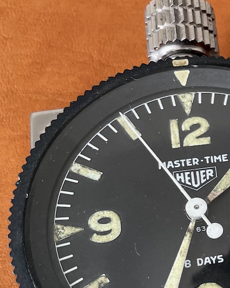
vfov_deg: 22.3
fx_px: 723
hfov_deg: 15.7
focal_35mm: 85
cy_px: 206
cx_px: 404
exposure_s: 1/121
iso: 100
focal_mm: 4.2
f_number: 1.6
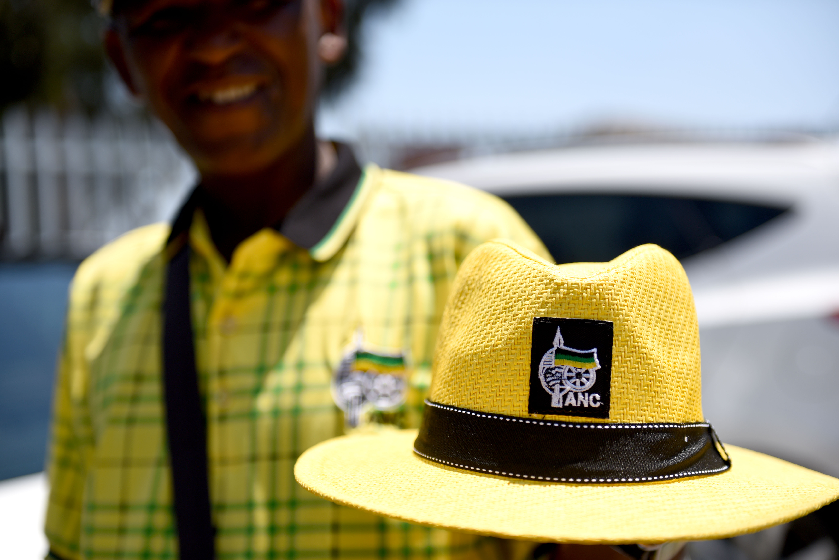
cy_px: 280
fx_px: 1352
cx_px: 420
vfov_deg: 23.4
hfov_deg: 34.5
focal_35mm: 58
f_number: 2.8
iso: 100
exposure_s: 1/2500
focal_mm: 58
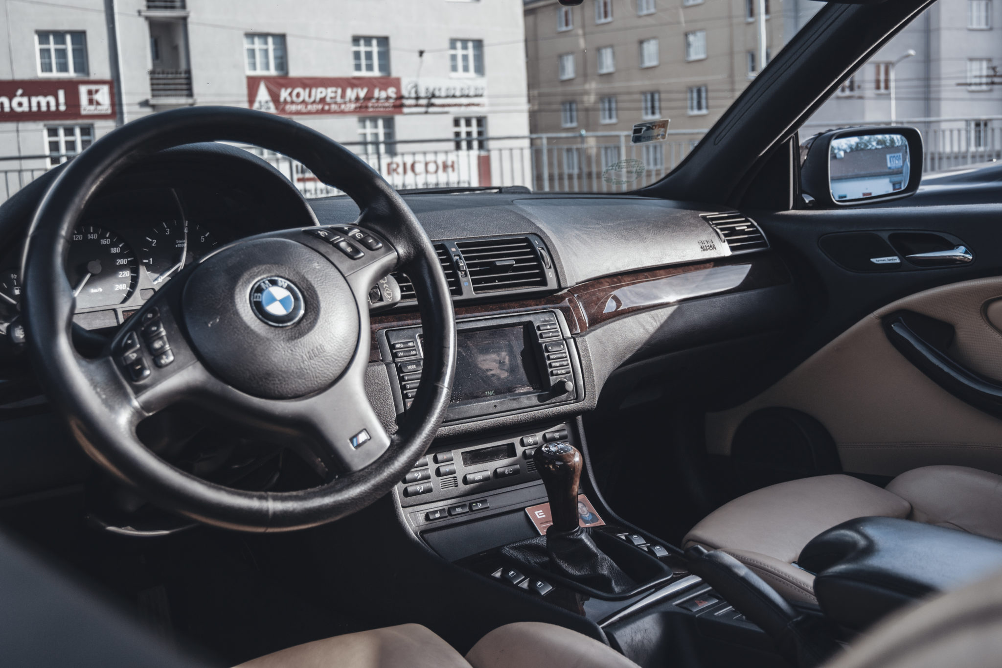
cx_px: 501
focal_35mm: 36
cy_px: 334
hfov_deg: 53.1
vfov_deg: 36.9
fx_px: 1002
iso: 100
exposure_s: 1/250
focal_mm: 24
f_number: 4.5
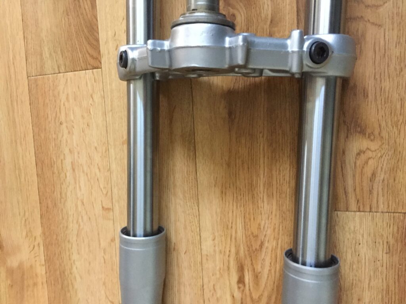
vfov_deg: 48.2
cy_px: 152
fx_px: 340
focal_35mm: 29
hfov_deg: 61.7
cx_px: 203
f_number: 2.2
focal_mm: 4.15
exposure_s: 1/17
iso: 320
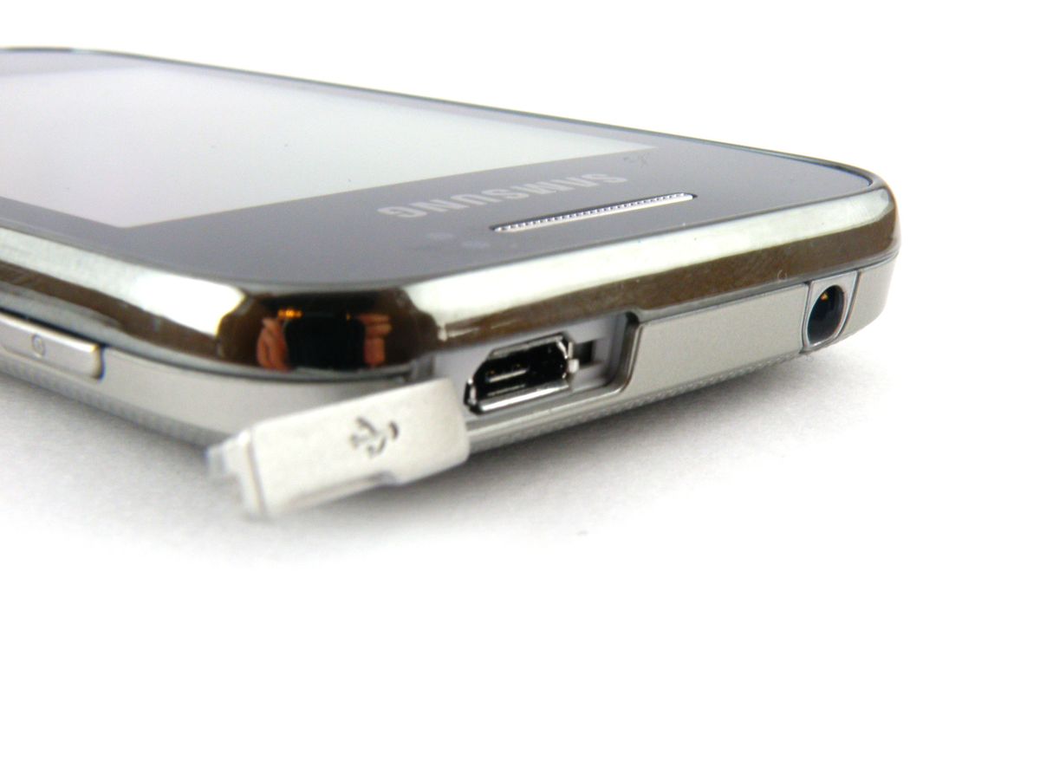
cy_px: 390
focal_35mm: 60
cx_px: 520
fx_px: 1803
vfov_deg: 24.4
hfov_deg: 32.2
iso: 100
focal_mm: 10.66
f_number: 8
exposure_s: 1/13
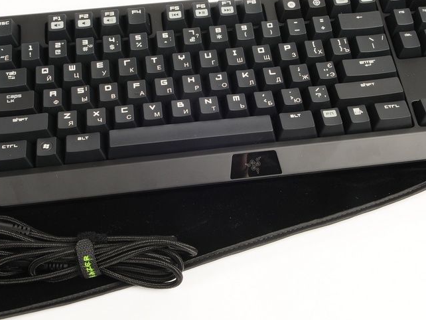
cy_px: 144
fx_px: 566
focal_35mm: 46
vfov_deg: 31.5
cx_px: 214
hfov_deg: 41.2
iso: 200
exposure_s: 1/100
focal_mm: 20
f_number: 14
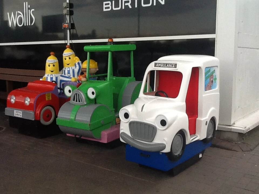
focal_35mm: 44
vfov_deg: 32.9
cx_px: 130
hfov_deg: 42.9
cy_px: 97
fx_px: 329
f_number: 2.4
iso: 64
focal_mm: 2.03
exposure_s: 1/120
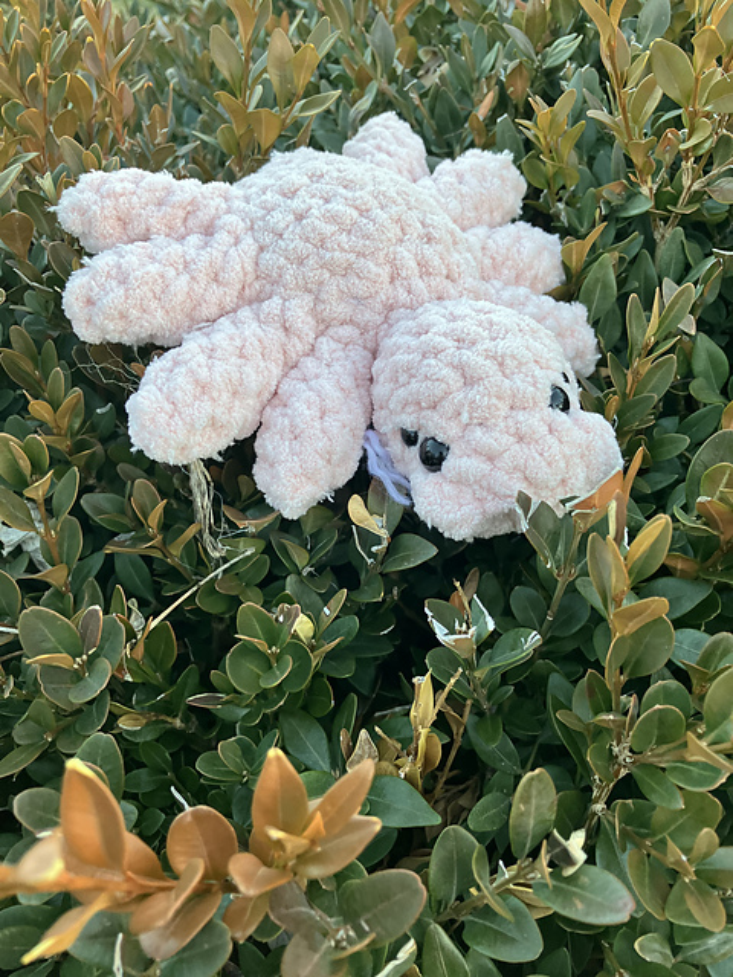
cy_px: 488
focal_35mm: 28
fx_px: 791
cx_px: 366
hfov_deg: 49.7
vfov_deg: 63.4
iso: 50
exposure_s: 1/121
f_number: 1.8
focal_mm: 3.99
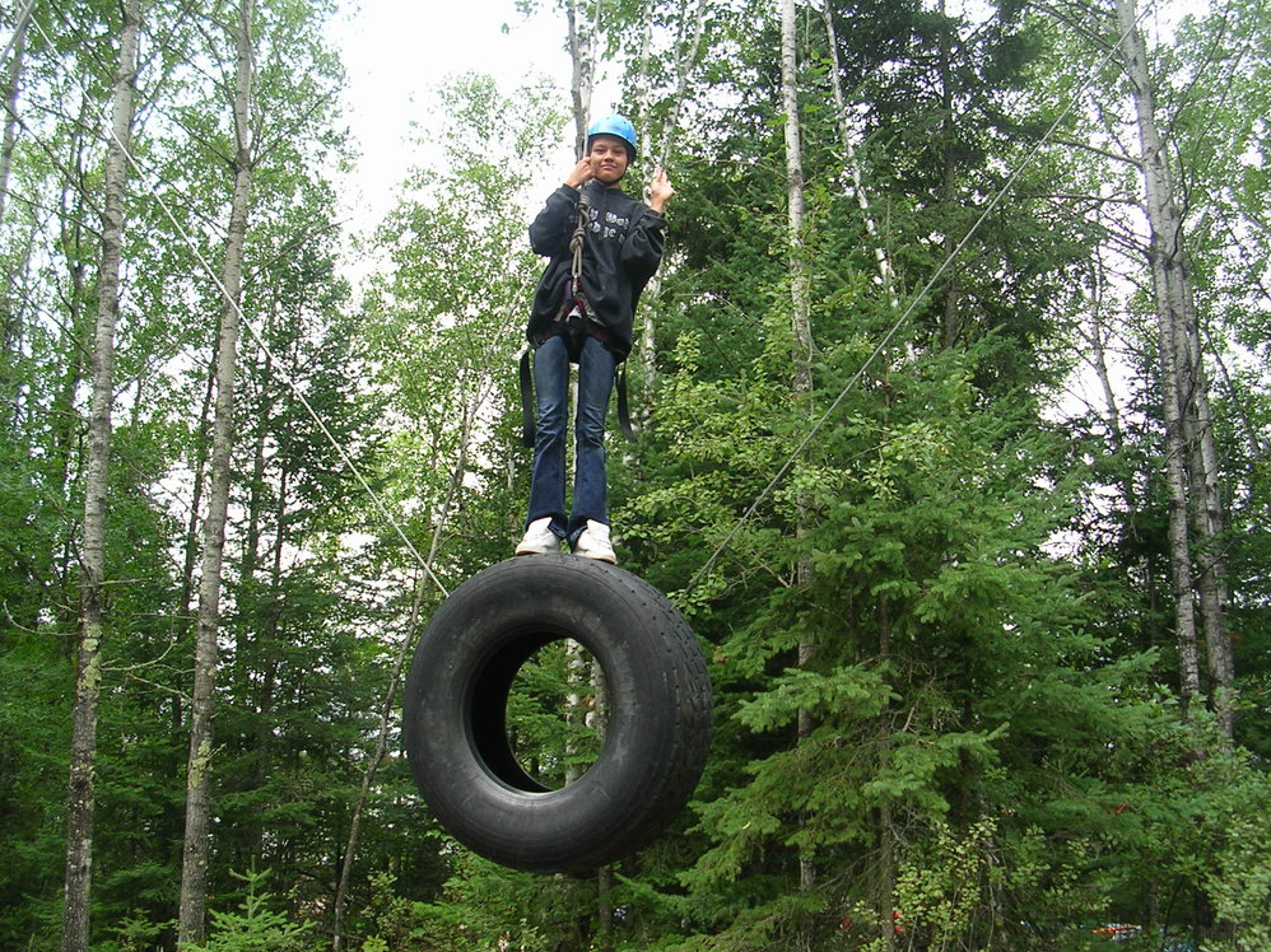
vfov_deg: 36.8
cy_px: 486
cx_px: 639
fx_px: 1432
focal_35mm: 39
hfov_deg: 47.9
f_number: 2.8
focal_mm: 5.8
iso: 50
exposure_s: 1/154
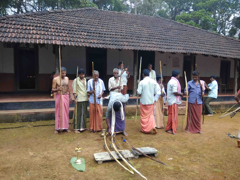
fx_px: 146
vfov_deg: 63.4
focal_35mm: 21
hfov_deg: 79.0
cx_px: 120
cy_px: 90
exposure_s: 1/108
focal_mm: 3.57
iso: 100
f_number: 2
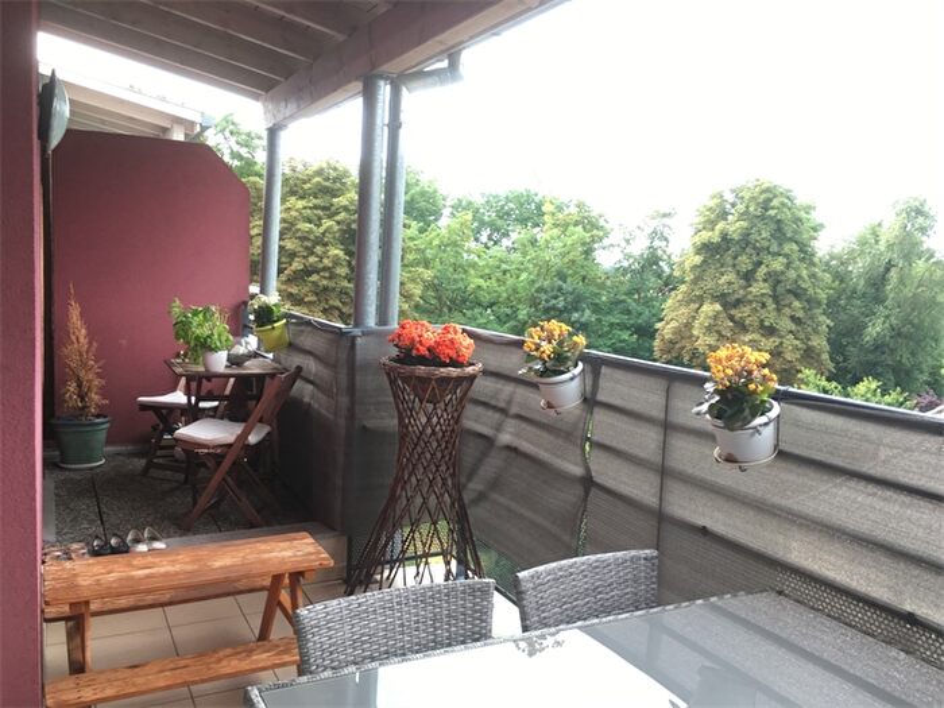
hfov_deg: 61.7
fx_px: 791
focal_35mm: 29
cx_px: 472
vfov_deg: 48.2
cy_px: 354
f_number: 2.2
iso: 25
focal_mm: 4.15
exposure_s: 1/100
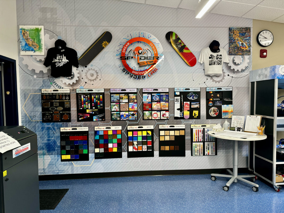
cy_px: 106
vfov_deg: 56.8
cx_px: 142
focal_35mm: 24
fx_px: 197
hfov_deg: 71.6
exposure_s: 1/120
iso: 200
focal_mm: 6.76
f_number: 1.78
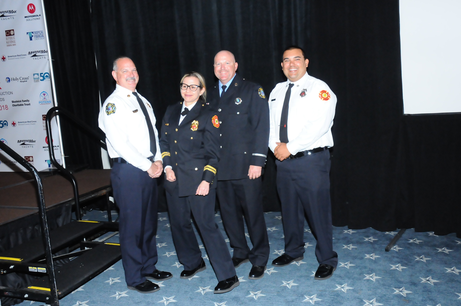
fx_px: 422
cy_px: 153
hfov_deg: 57.3
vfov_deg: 39.9
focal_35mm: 33
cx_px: 230
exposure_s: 1/250
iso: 2200
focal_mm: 22
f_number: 9
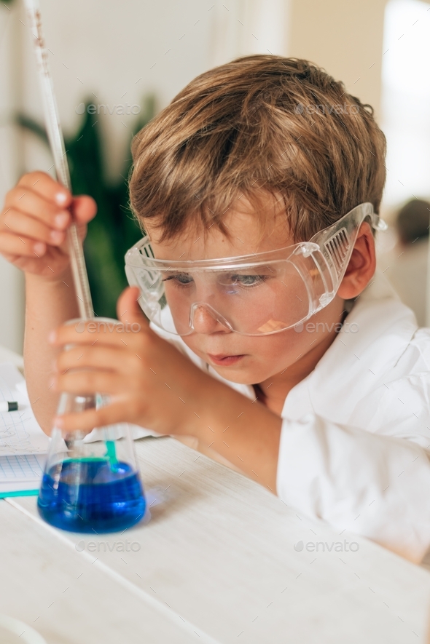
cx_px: 215
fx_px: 1344
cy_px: 322
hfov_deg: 18.2
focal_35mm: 75
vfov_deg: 27.0
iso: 100
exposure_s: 1/400
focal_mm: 50
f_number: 2.2
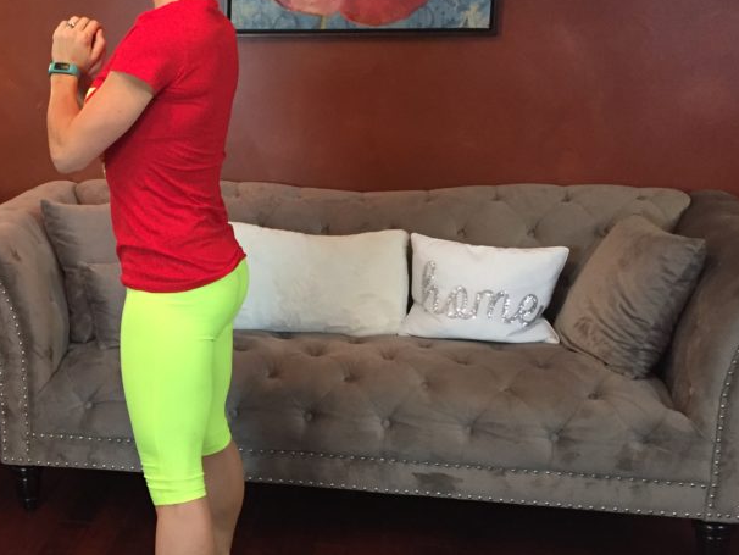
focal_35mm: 49
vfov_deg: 29.7
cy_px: 284
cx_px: 165
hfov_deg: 37.7
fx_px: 1046
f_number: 2.2
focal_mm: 4.15
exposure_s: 1/30
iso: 250
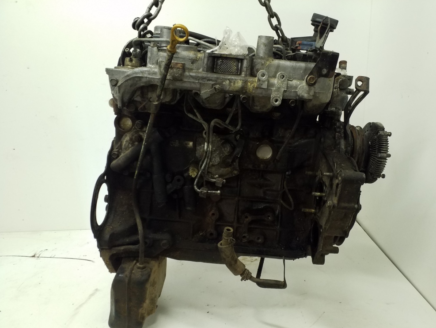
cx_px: 224
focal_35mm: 28
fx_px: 353
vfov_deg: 49.8
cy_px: 170
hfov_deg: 63.4
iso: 160
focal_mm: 3.6
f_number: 1.9
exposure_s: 1/25
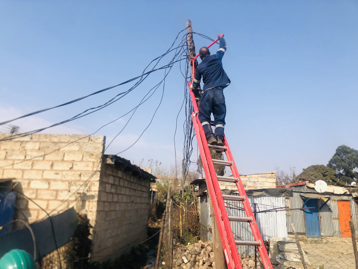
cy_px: 134
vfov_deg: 49.7
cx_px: 179
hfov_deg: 63.4
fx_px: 290
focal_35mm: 28
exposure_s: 1/2000
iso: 20
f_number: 1.8
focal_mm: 3.99
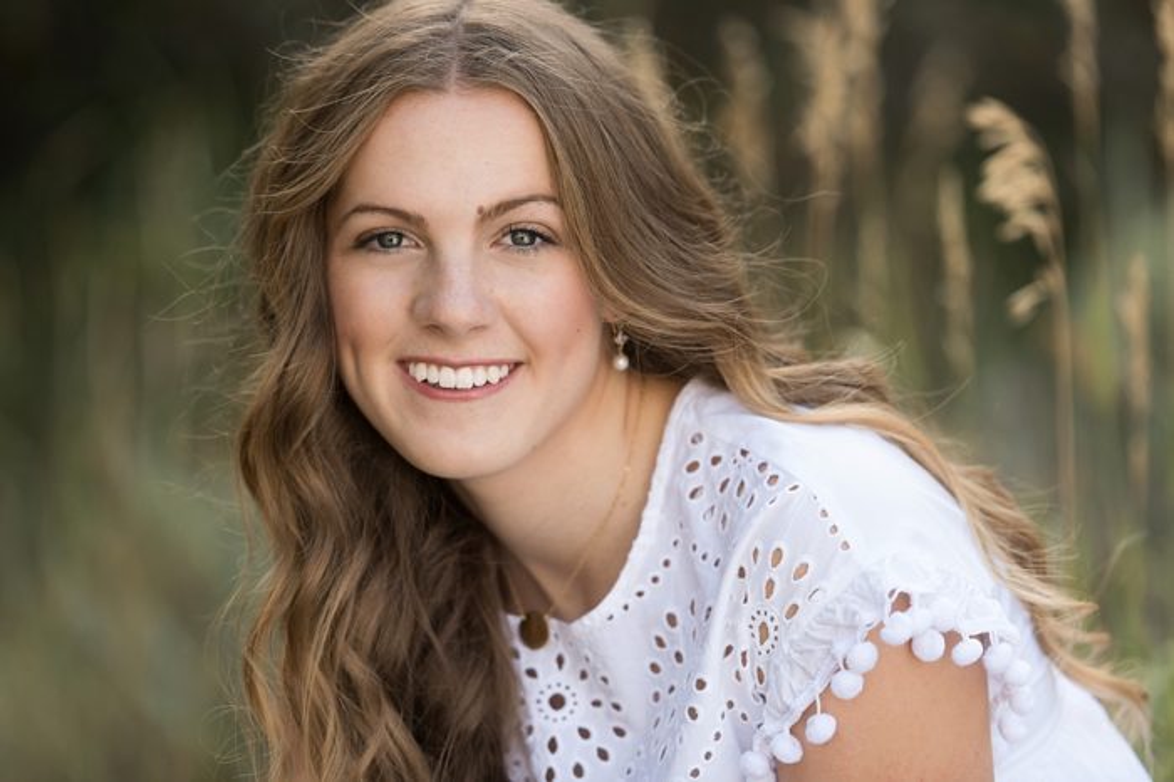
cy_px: 391
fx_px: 5378
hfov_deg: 12.5
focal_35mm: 165
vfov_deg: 8.3
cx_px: 587
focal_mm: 165
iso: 500
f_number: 3.2
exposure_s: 1/400
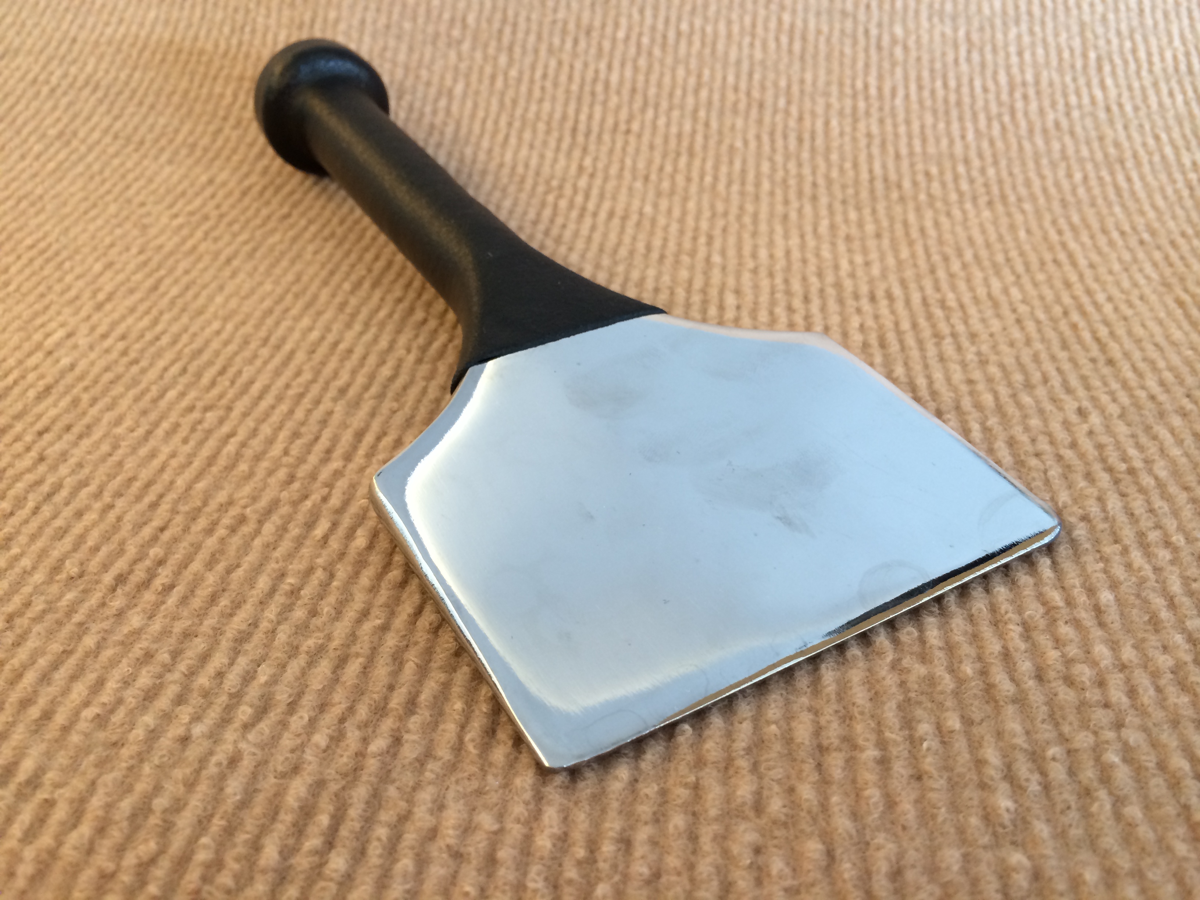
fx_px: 1040
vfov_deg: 46.8
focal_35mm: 30
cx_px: 600
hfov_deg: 60.0
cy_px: 450
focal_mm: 4.12
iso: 125
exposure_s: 1/33
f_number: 2.2
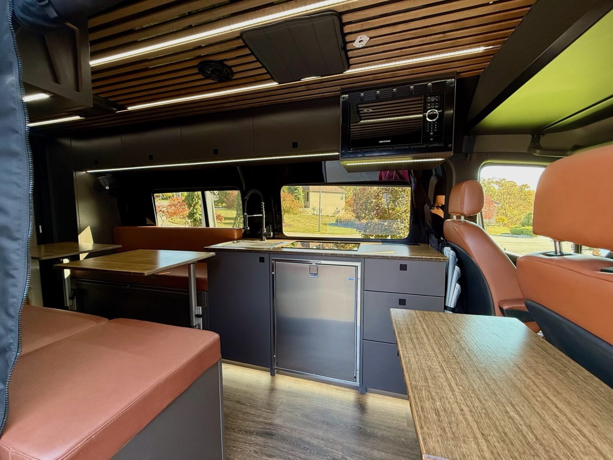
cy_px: 230
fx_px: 248
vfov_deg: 85.7
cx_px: 306
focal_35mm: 14
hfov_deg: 102.1
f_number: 2.2
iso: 160
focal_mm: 2.22
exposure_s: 1/104
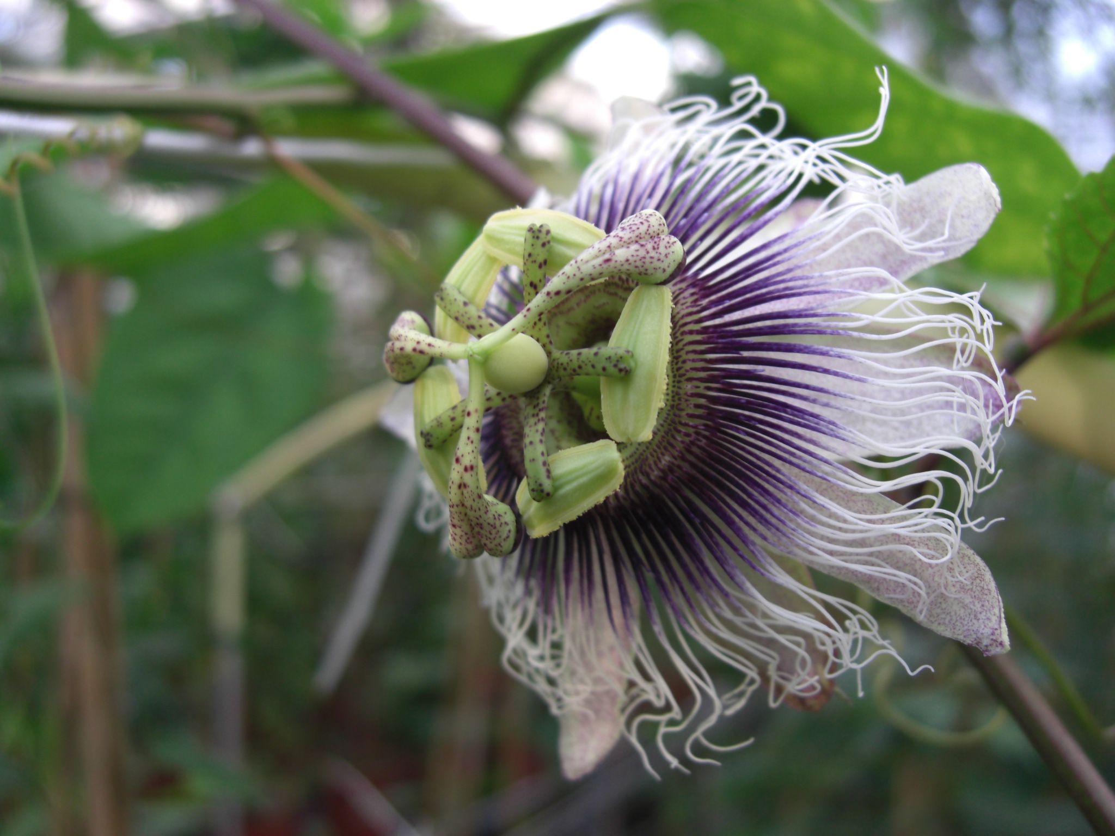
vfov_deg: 37.7
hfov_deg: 49.0
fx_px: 1224
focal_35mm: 38
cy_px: 418
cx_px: 558
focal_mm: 7.9
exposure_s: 1/60
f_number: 2.8
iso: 100
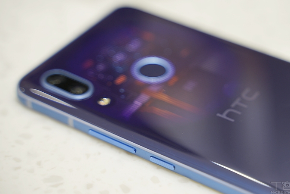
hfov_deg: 25.4
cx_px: 154
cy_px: 95
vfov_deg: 17.1
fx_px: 644
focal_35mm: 80
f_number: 2.8
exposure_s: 1/15
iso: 160
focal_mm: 75
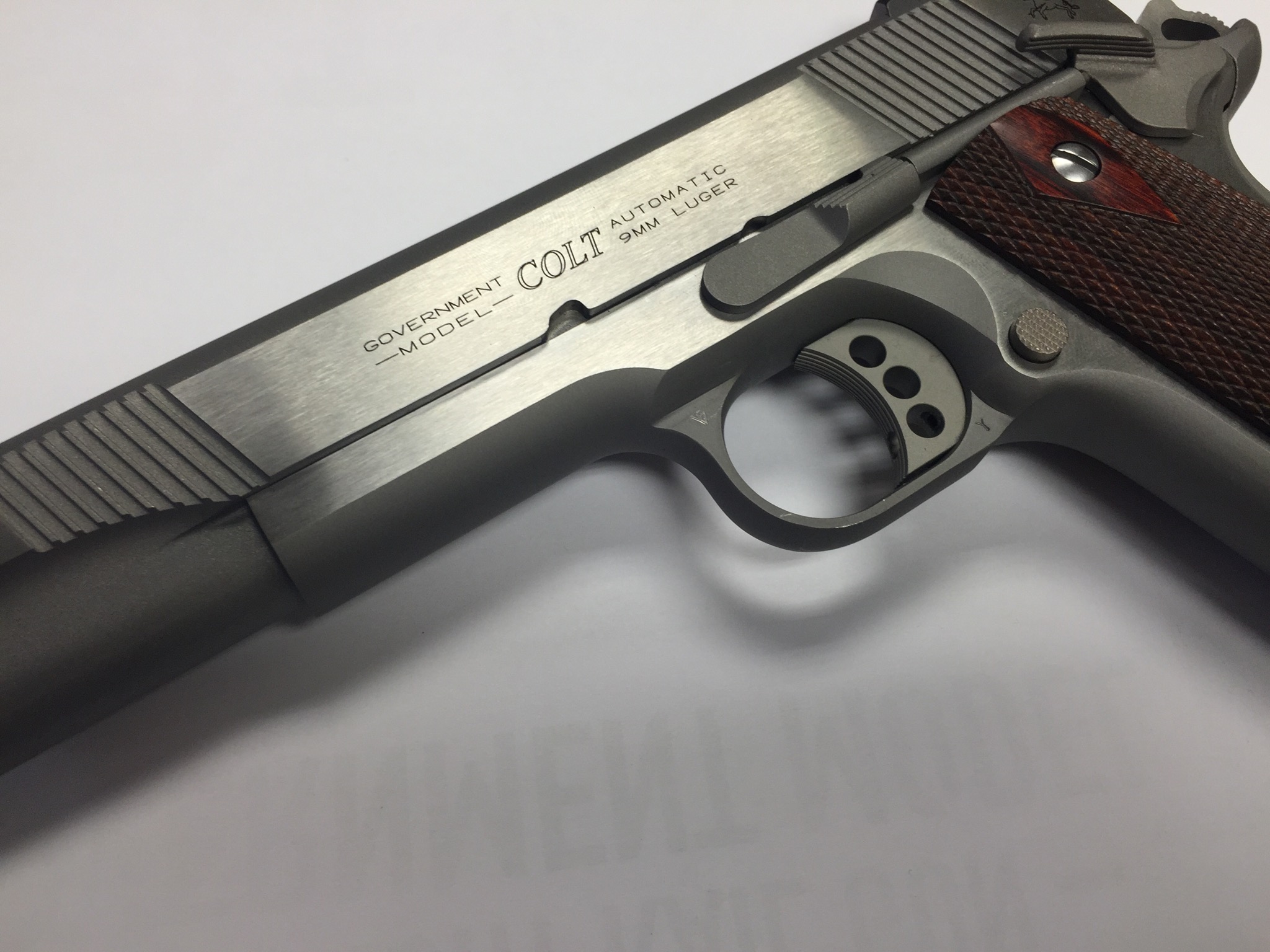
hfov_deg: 61.7
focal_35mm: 29
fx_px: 1064
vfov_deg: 48.2
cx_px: 635
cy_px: 476
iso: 32
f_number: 2.2
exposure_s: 1/60
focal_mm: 4.15
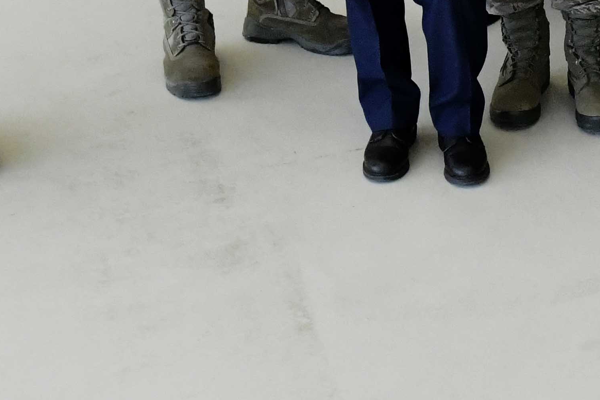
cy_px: -374
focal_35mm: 192
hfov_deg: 10.3
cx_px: 942
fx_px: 3199
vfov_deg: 6.9
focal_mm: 35
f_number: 5
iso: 10000
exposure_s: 1/5000
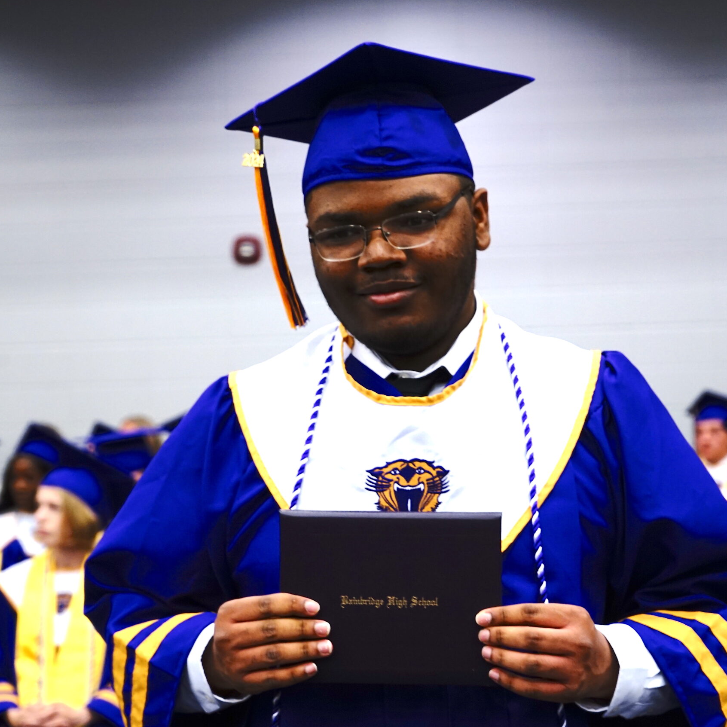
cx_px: 382
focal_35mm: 90
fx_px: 2138
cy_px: 365
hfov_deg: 19.3
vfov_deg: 19.3
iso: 800
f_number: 5.6
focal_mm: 70
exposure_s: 1/80
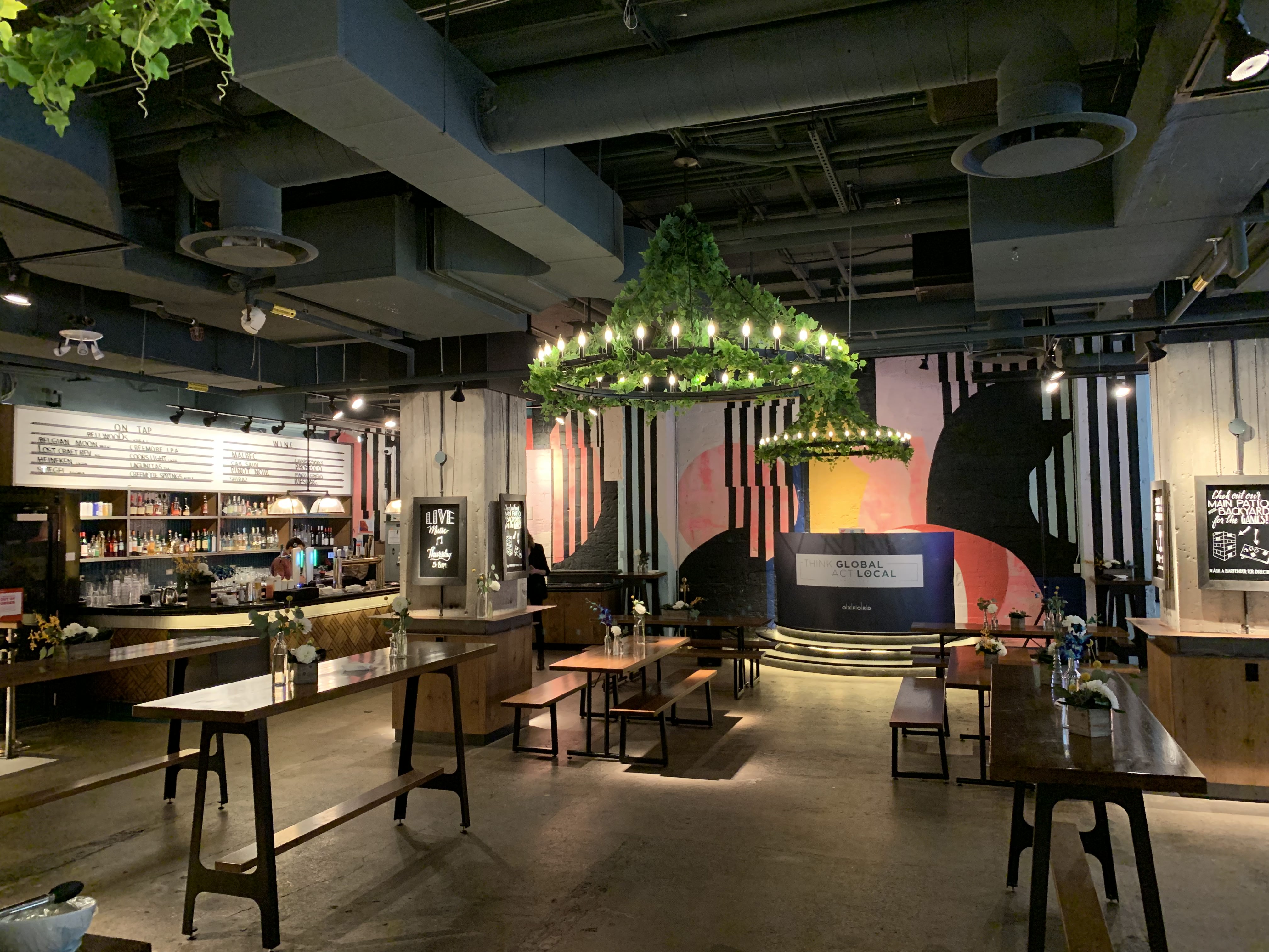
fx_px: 953
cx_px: 634
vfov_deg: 53.1
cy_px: 476
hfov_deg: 67.3
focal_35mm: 26
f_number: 1.8
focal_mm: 4.25
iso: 500
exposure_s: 1/30
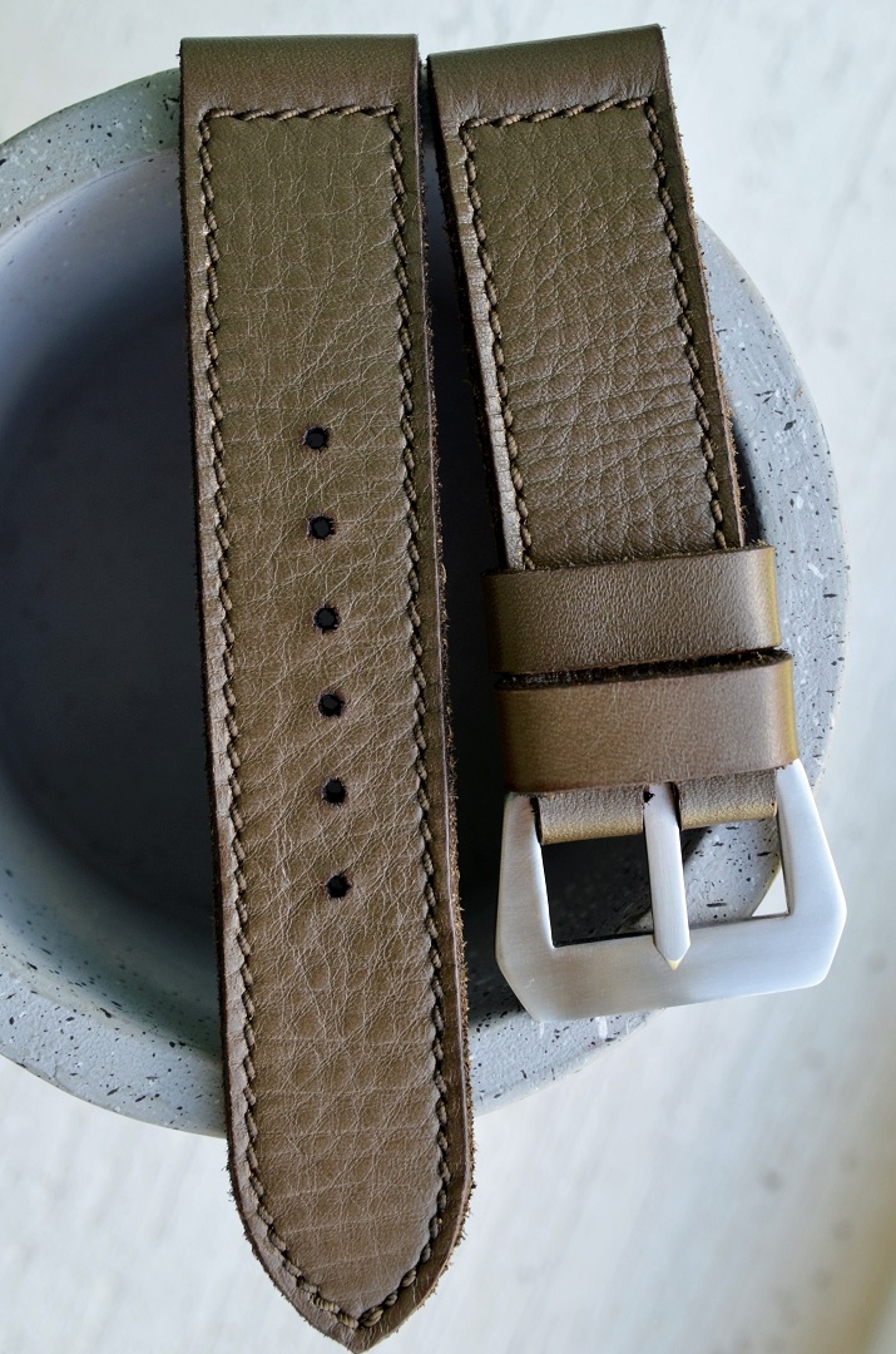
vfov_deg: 41.2
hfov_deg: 27.9
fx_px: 1801
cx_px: 448
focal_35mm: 48
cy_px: 677
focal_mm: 32
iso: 400
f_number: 5
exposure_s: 1/100
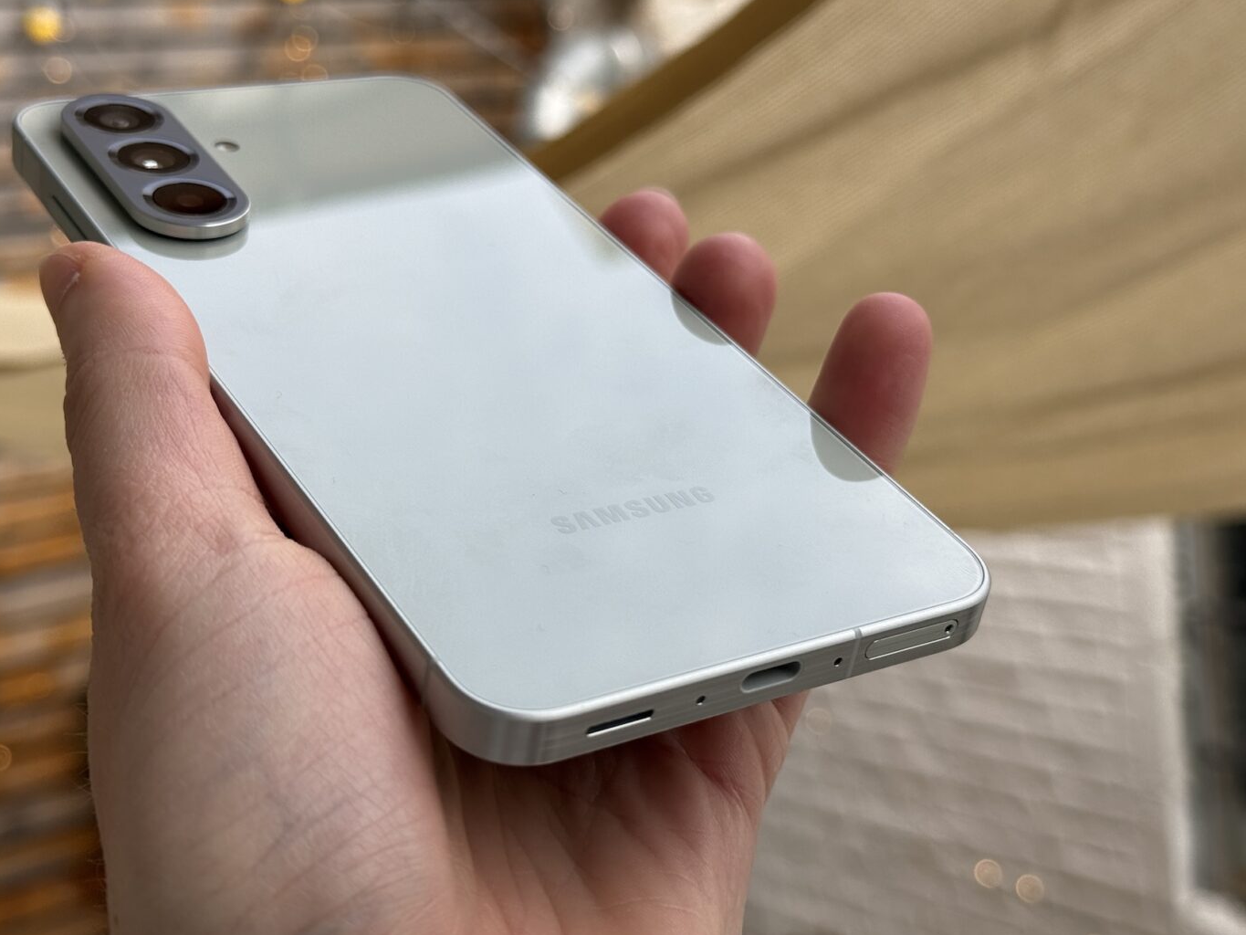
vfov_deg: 27.0
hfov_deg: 35.5
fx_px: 1944
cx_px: 596
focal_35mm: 54
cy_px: 421
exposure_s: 1/641
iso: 64
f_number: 1.78
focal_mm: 6.76
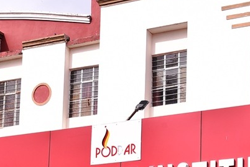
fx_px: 819
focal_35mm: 118
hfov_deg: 17.2
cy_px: 222
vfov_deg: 11.3
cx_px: 57
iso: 320
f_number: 10
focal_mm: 35
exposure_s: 1/250
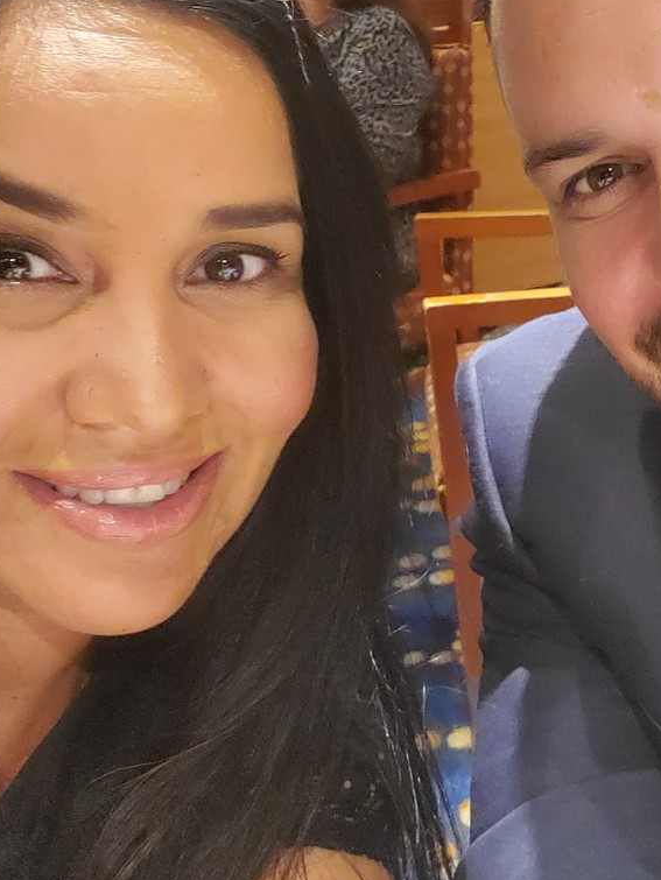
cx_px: 537
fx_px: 1552
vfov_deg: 31.5
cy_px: 325
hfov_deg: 23.7
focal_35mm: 61
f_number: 1.9
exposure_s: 1/30
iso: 640
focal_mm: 3.3
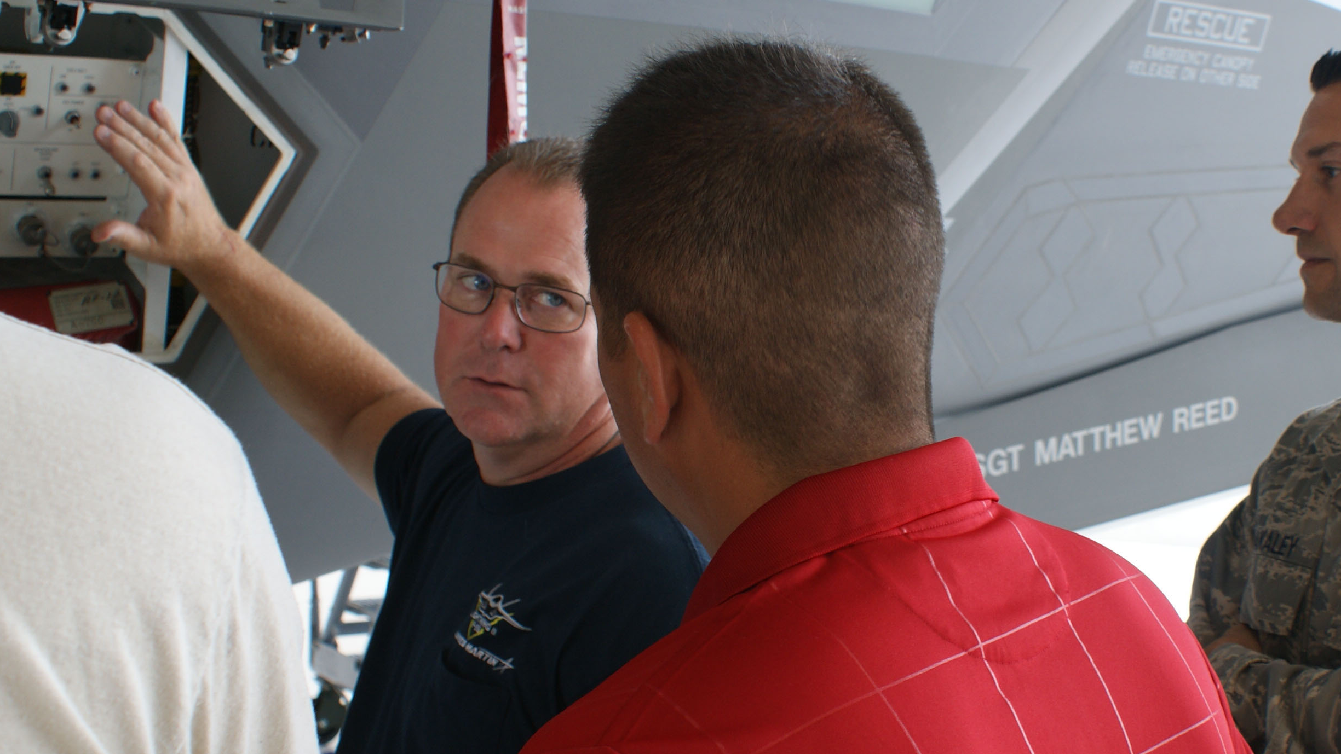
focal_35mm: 53
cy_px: 429
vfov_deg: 22.6
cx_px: 918
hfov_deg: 38.6
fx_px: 1885
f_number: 5
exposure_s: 1/50
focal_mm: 18
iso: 100
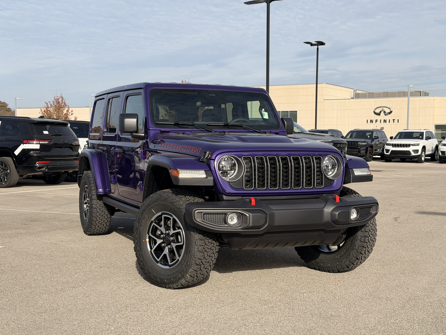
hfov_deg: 39.7
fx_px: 618
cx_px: 223
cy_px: 168
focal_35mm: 48
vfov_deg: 30.3
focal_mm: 6.76
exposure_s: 1/5587
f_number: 1.78
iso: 64
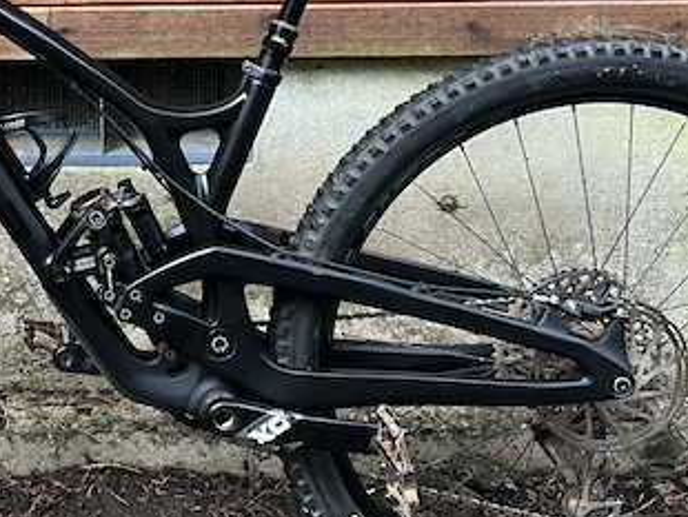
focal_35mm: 67
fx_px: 1333
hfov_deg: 27.8
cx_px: 64
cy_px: 95
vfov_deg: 21.7
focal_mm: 5.7
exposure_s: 1/61
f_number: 1.5
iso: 125
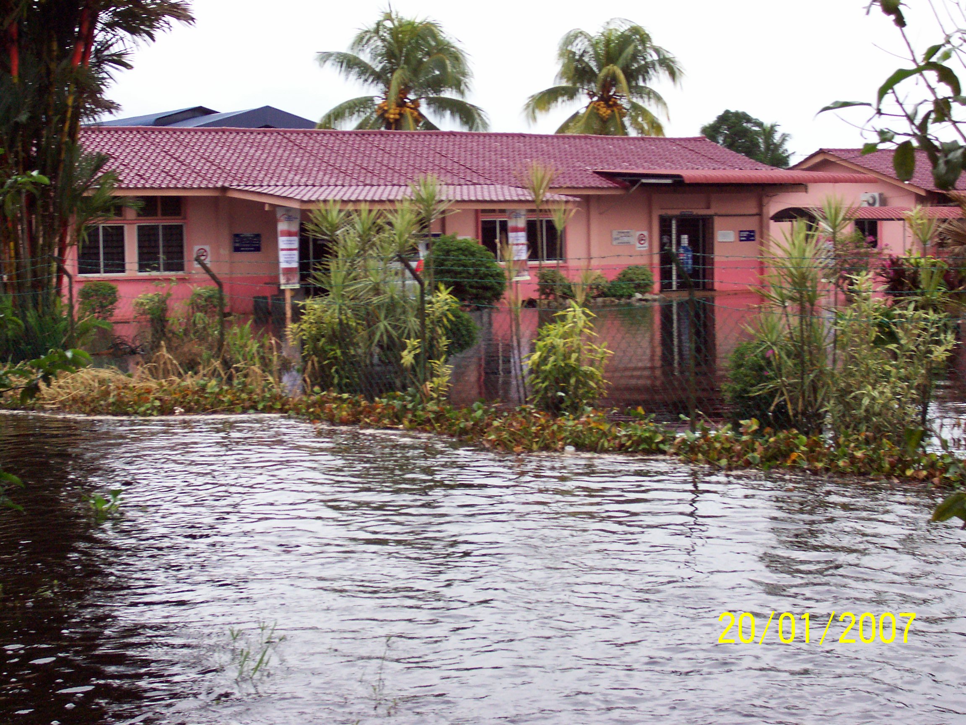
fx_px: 1814
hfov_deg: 29.8
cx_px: 483
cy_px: 362
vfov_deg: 22.6
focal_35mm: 65
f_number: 3.6
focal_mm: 10.8
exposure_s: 1/103
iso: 140
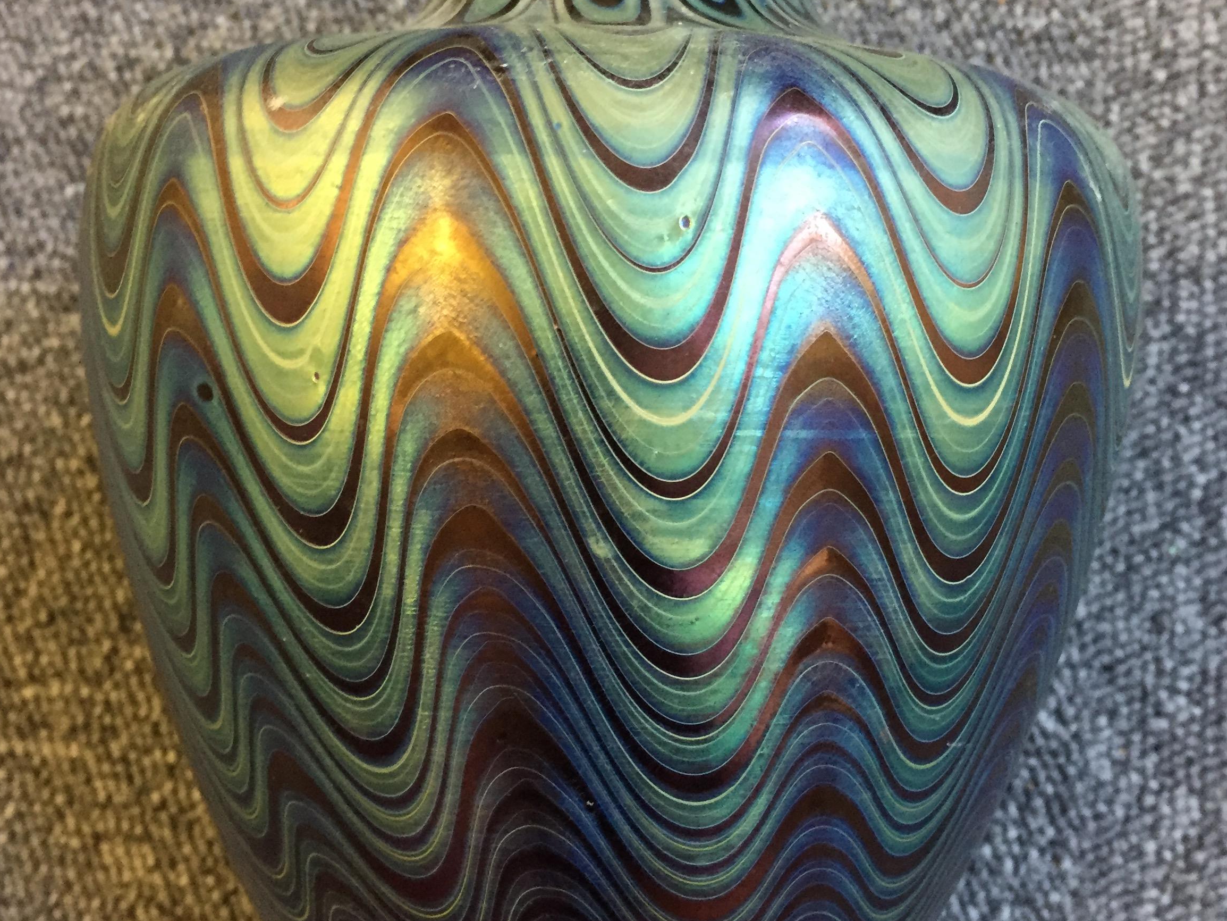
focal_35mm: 41
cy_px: 430
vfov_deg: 35.1
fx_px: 1453
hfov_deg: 45.8
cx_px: 627
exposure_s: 1/17
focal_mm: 4.15
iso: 250
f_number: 2.2
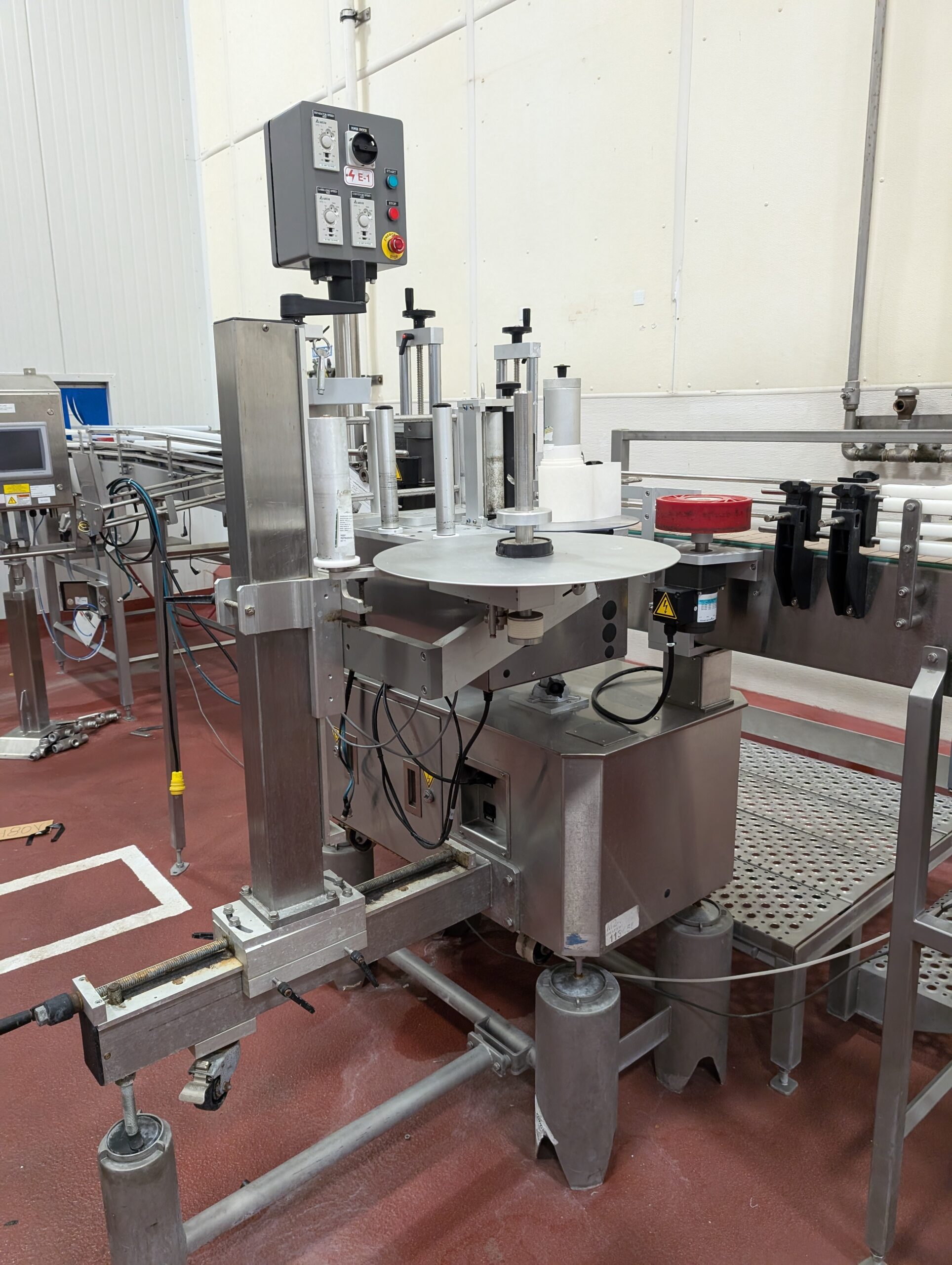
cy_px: 632
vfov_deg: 71.5
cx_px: 476
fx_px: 878
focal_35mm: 24
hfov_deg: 56.9
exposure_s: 1/207
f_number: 1.68
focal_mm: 6.9
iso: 935
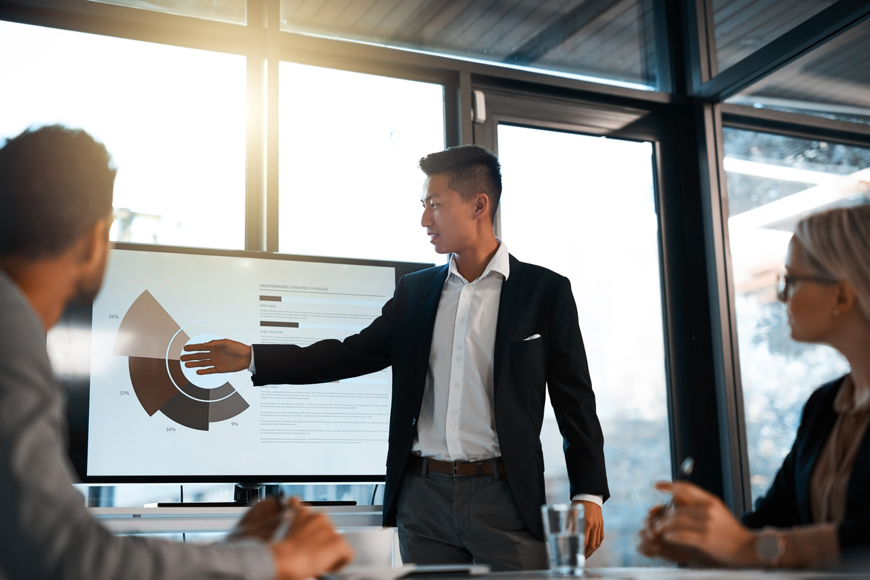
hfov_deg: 39.6
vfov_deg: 27.0
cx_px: 435
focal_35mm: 50
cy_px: 290
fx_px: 1209
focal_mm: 50
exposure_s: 1/320
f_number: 1.8
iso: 320
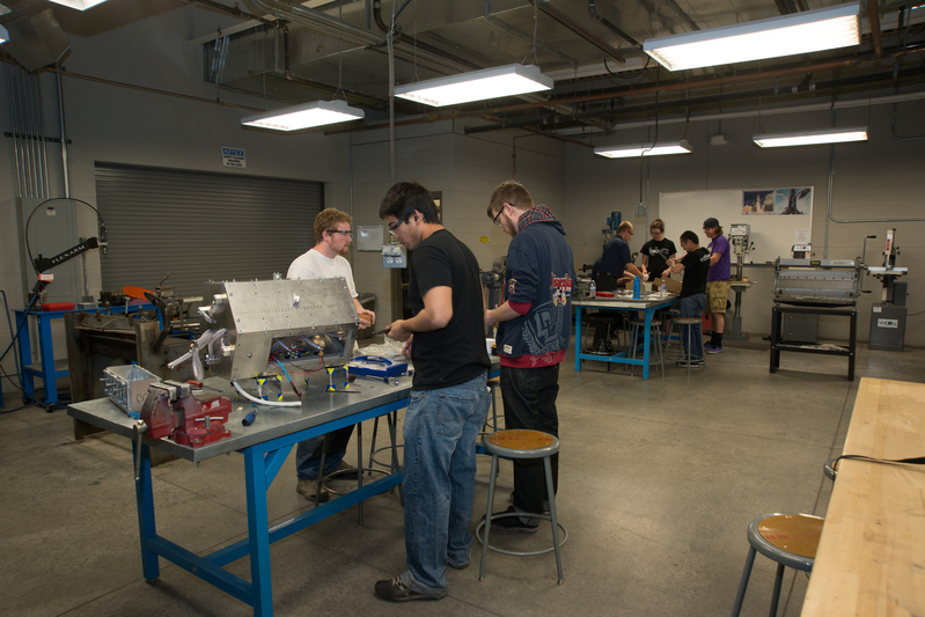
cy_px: 308
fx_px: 617
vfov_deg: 53.2
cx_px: 462
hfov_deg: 73.7
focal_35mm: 24
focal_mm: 24
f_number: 8
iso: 1000
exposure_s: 1/60
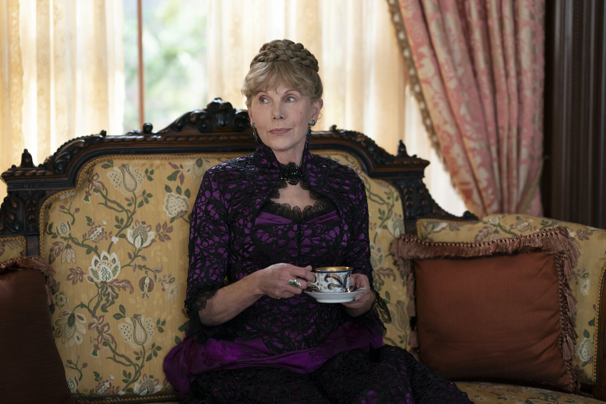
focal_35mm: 85
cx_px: 303
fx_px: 1431
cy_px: 202
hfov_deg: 23.9
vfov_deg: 16.1
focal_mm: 85
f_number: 1.8
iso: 1600
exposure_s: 1/100
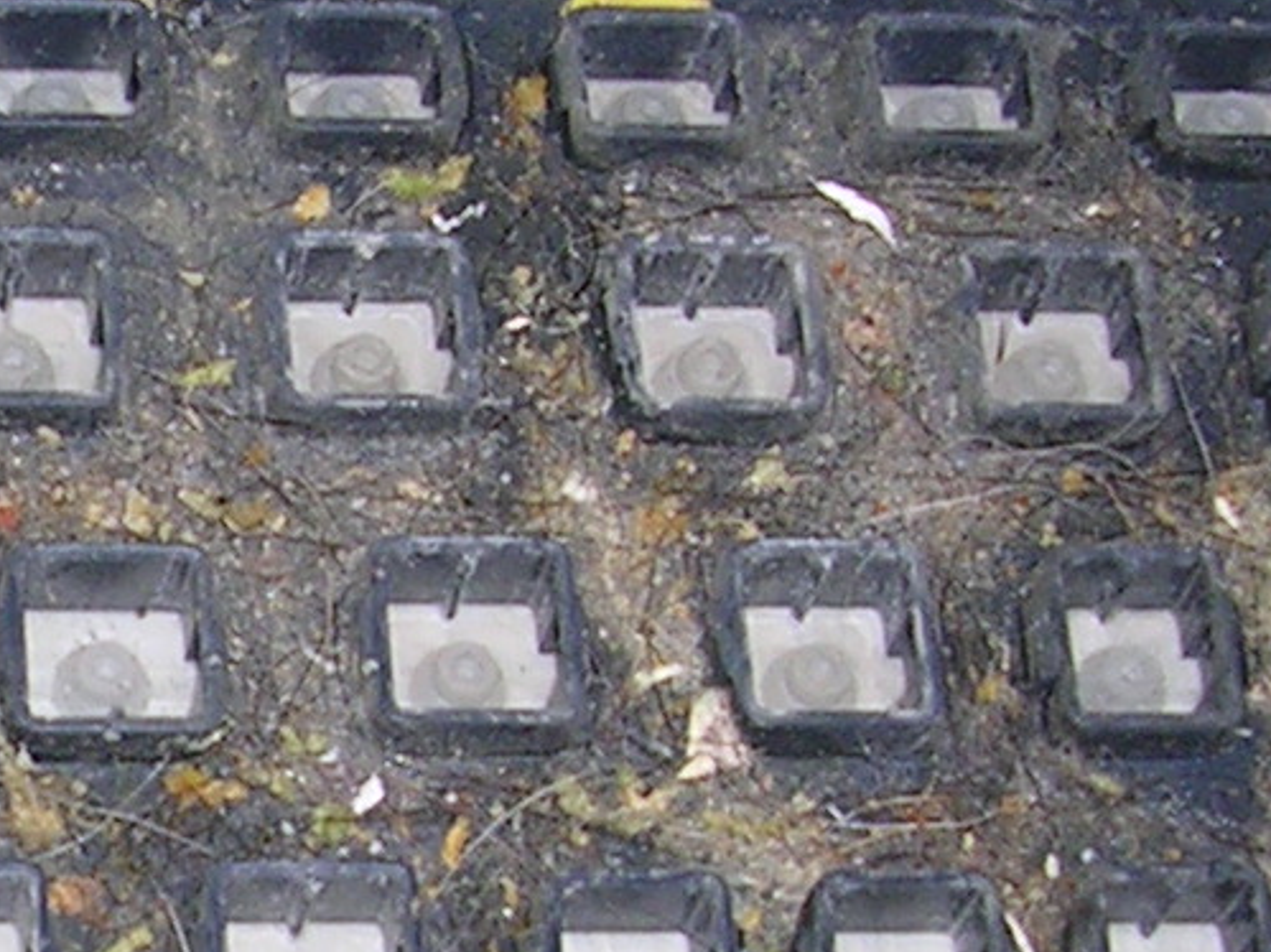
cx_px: -275
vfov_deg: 9.5
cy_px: 776
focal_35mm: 156
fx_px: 5726
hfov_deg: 12.4
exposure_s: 1/60.1
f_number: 2.8
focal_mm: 5.8
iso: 50
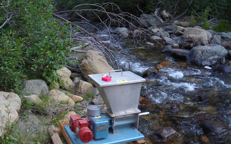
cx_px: 116
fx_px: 258
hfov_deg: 48.2
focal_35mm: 41
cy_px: 84
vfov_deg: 31.2
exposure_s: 1/57.1
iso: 50
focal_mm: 6.3
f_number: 3.2
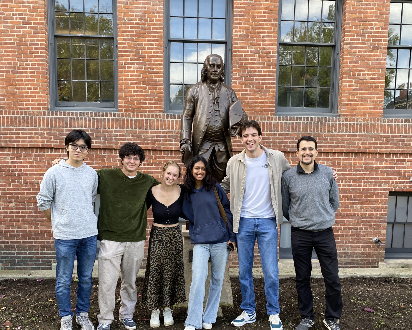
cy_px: 210
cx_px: 206
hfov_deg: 52.8
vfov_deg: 43.0
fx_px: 415
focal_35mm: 34
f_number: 1.8
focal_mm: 4.25
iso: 32
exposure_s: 1/135
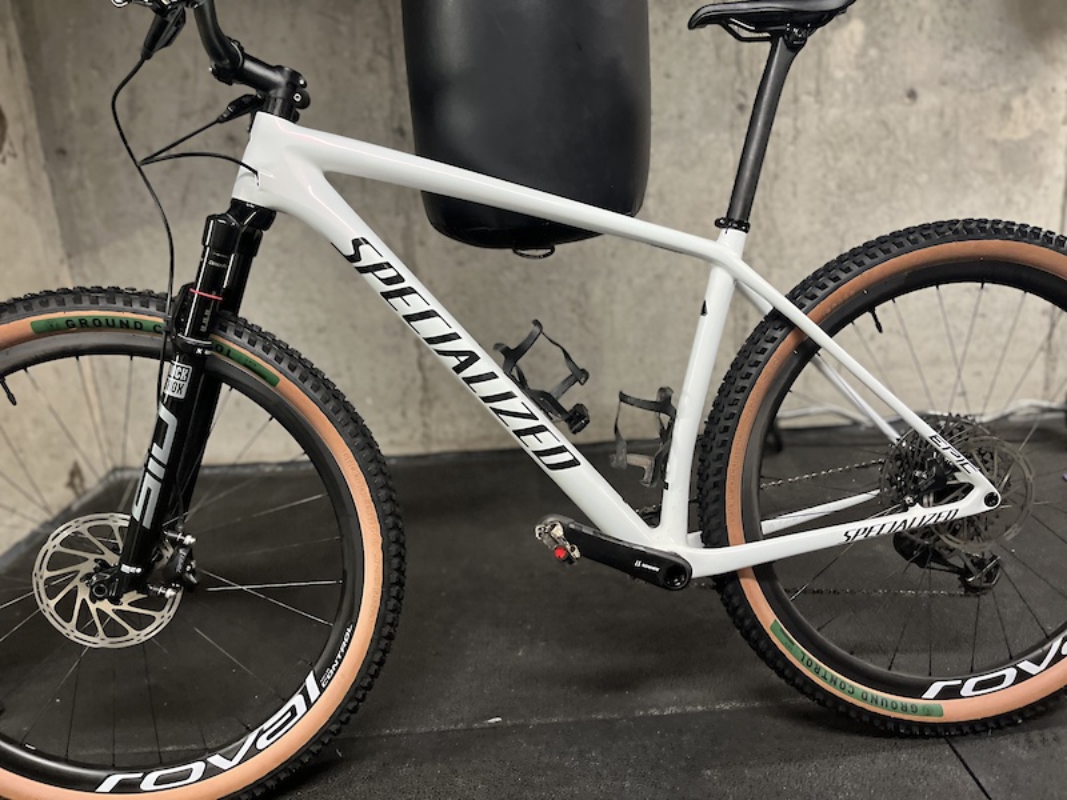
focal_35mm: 26
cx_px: 534
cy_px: 400
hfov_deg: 67.3
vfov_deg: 53.1
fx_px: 801
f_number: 1.6
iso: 400
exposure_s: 1/40
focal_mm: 5.1
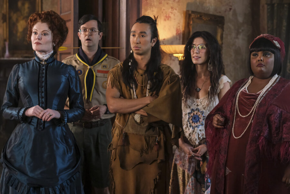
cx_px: 145
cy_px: 97
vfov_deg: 16.3
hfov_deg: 24.2
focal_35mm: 84
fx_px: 677
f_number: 2.5
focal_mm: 56
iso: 6400
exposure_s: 1/125
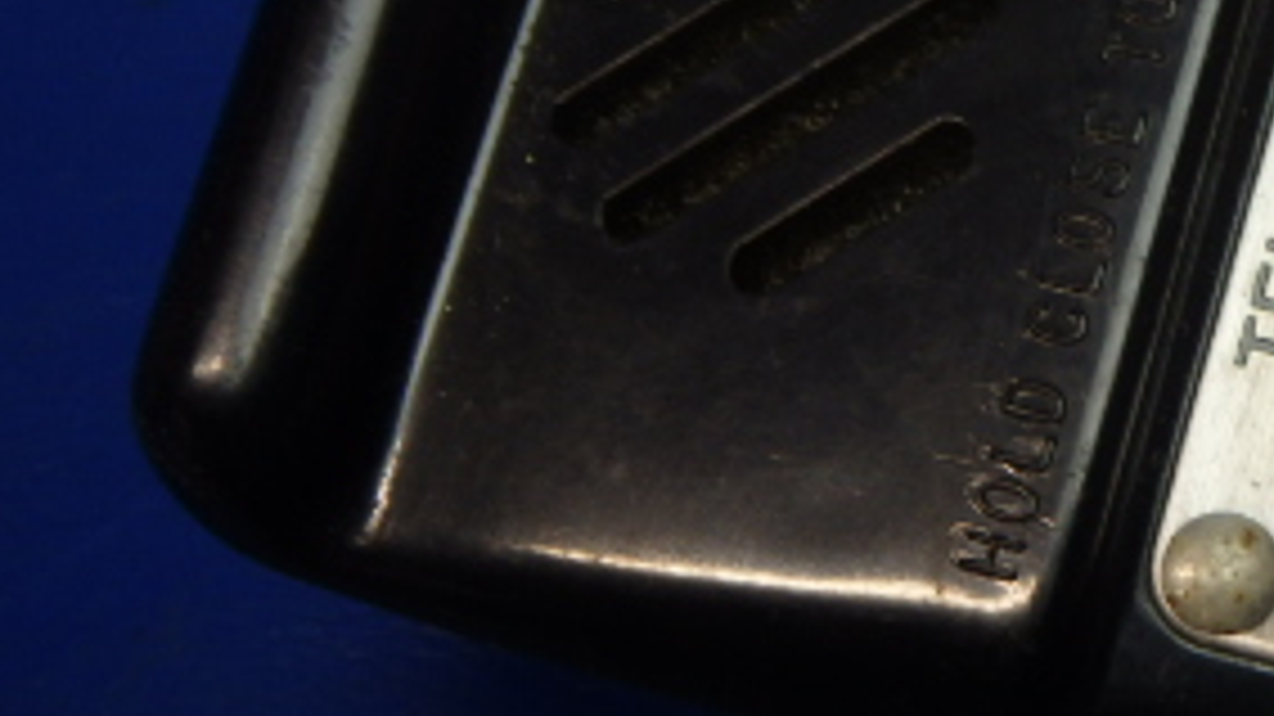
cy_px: 392
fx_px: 2330
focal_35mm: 69
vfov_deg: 17.5
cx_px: 1409
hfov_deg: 27.8
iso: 200
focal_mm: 5
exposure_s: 1/40
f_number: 3.9
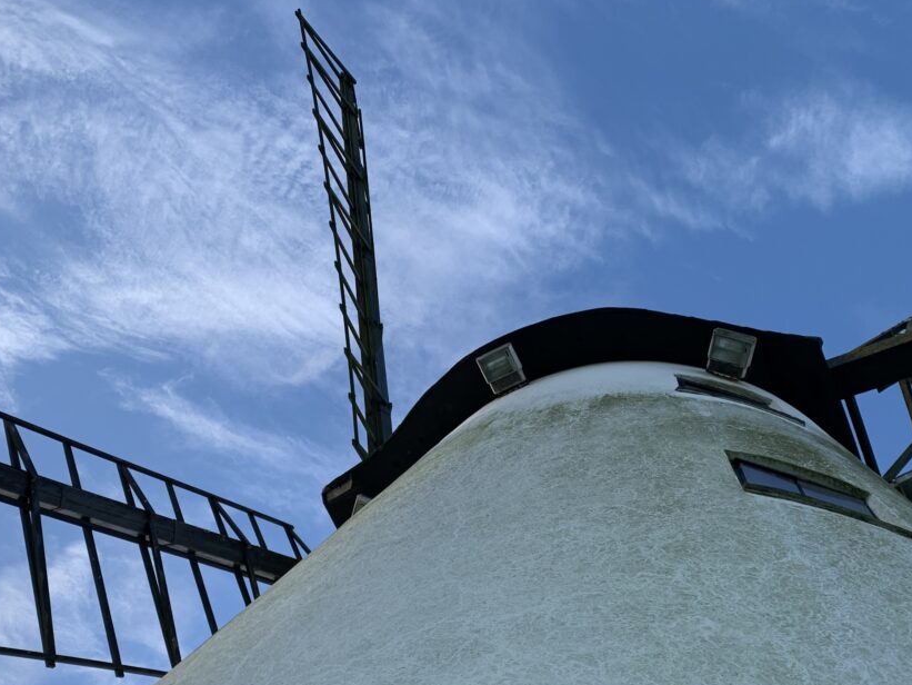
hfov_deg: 48.9
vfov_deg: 37.2
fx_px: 1001
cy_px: 473
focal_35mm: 38
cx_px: 425
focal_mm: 4.25
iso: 25
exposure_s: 1/1001
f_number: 1.8
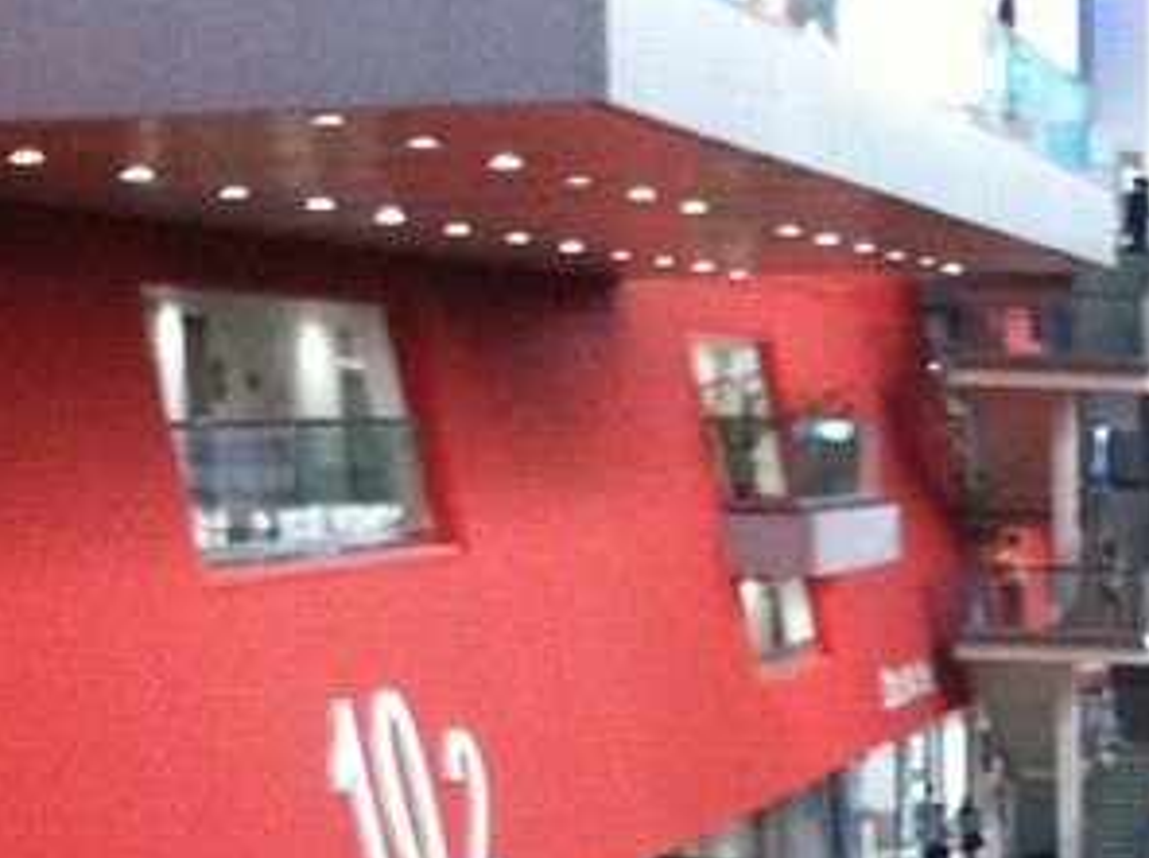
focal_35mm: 149
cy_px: 1483
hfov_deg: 12.7
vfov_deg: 9.5
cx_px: 1654
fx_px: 4938
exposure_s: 1/15
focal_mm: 3.85
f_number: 2.8
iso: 320
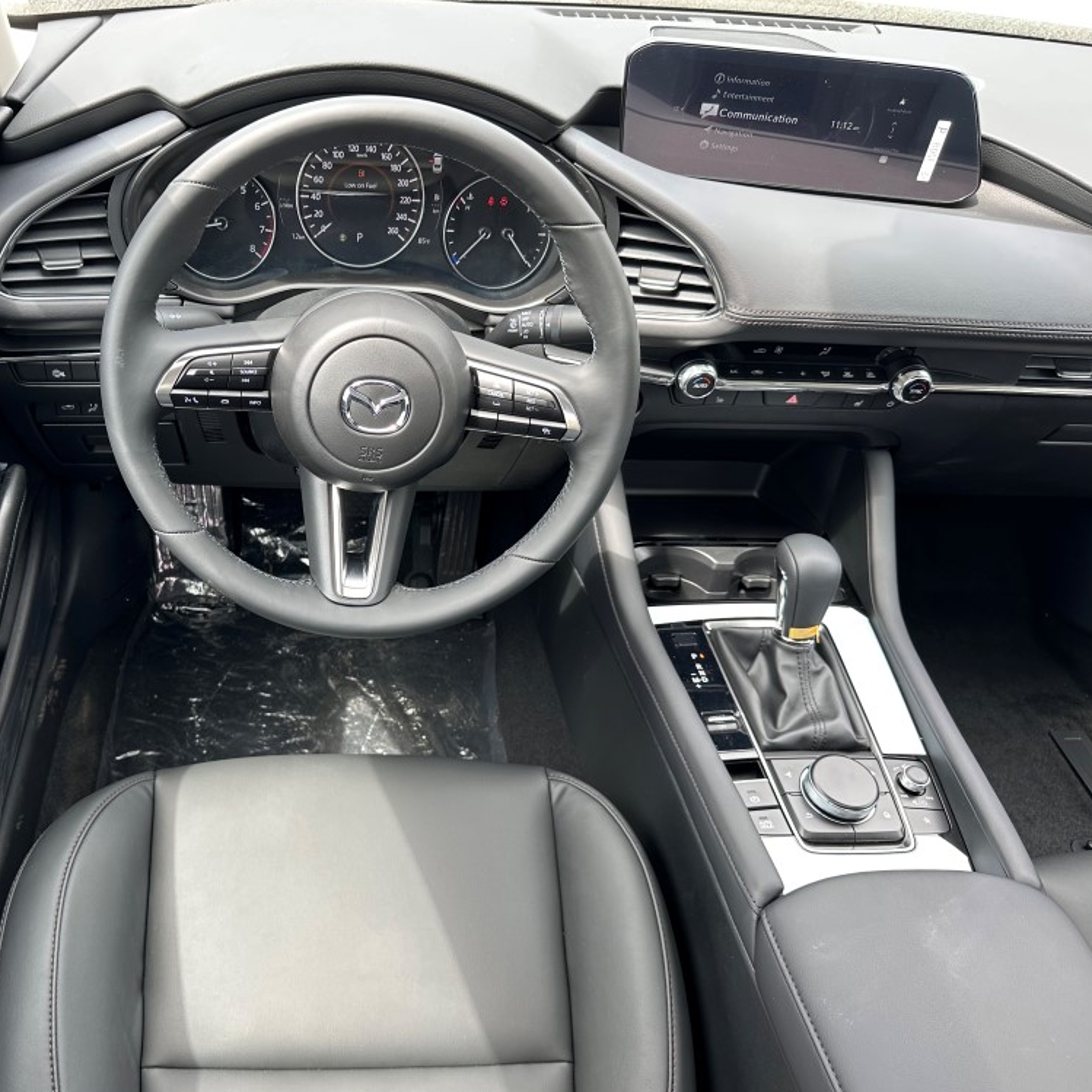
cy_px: 554
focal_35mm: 29
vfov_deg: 55.6
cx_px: 388
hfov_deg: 54.8
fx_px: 1035
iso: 64
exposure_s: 1/121
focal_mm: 6.86
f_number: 1.78
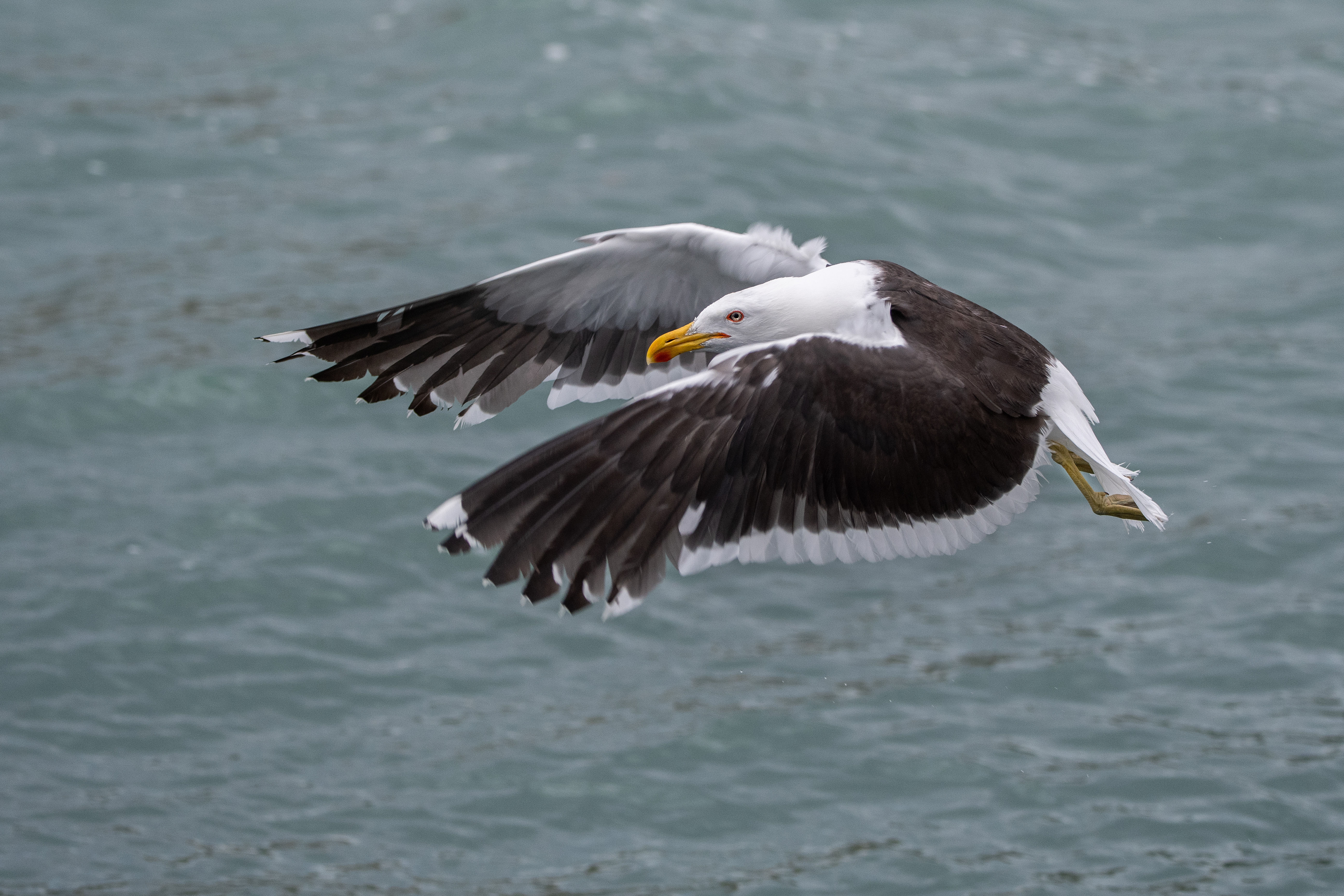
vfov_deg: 6.1
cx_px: 672
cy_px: 448
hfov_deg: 9.1
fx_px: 8399
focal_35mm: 225
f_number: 5.6
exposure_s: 1/1000
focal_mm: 150
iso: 500
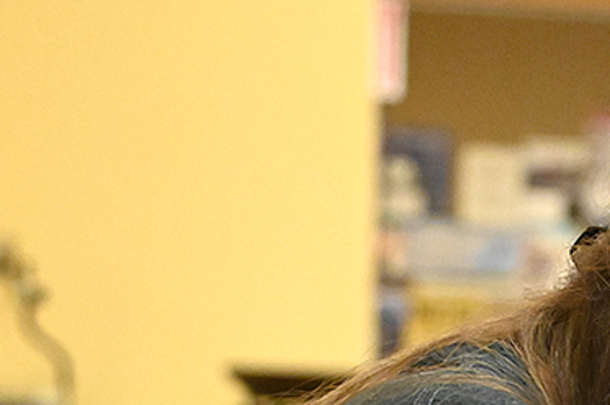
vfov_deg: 6.0
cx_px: 868
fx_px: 3809
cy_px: 612
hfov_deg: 9.0
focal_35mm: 225
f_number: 5
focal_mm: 70
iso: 9000
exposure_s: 1/125
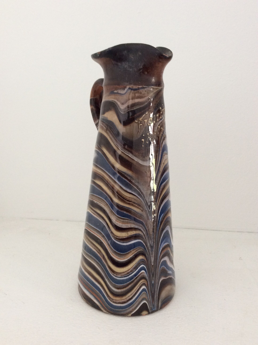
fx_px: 319
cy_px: 172
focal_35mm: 32
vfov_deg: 56.9
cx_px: 129
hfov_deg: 44.1
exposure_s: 1/25
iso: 80
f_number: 2.4
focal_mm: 3.3
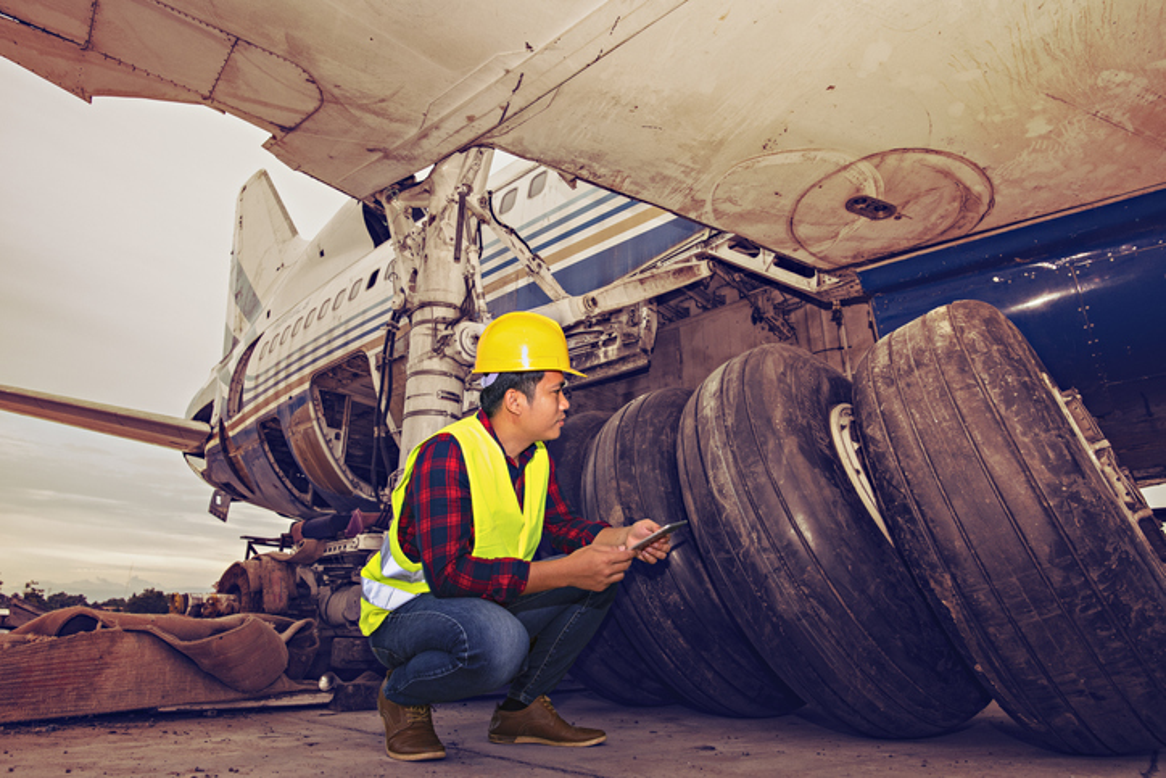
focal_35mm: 20
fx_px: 648
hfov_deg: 84.0
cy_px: 389
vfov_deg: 62.0
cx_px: 583
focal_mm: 20
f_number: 8
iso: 400
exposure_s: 1/200
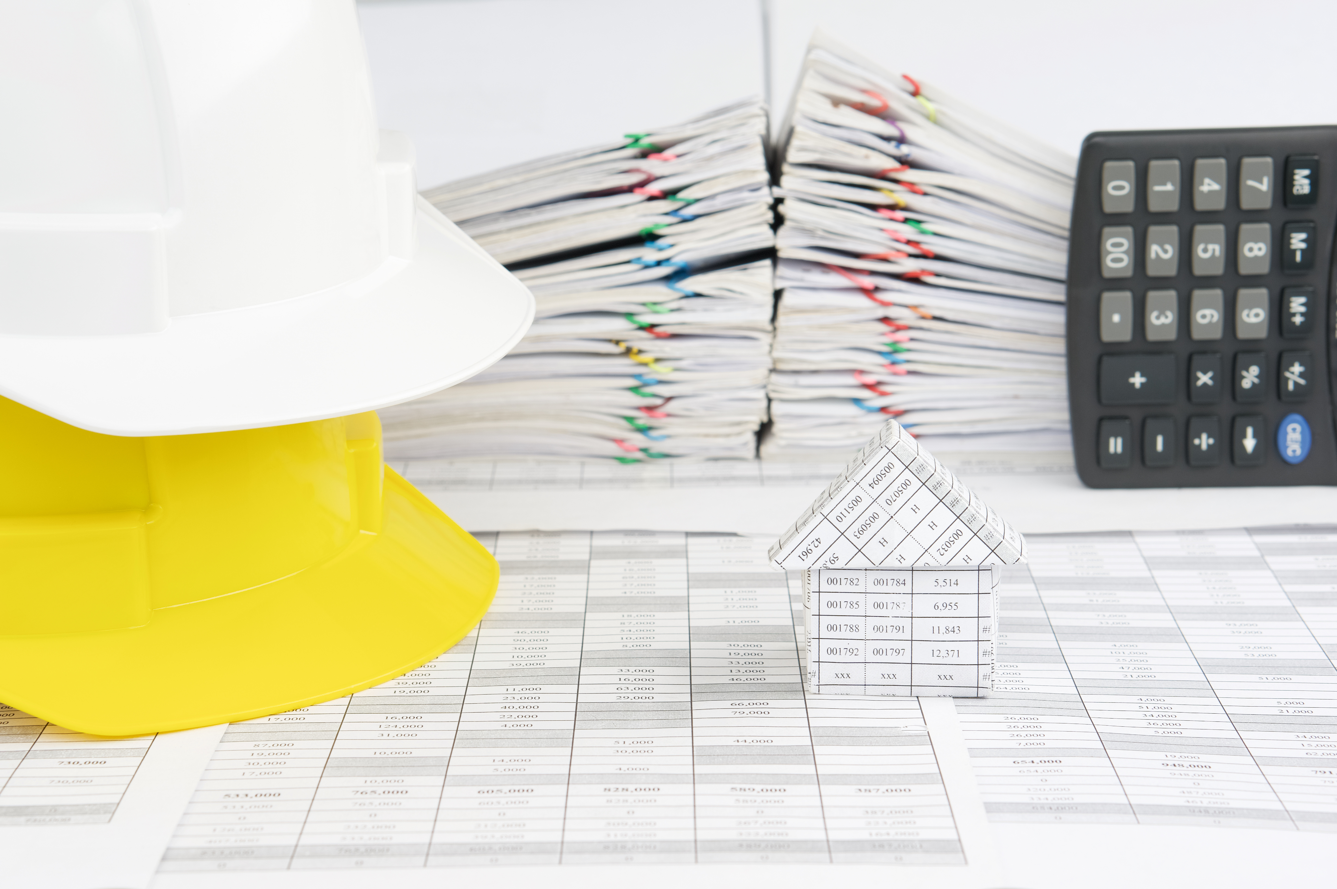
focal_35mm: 75
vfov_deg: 18.1
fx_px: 2782
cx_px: 668
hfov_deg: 27.0
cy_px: 444
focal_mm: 50
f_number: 8
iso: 100
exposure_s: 1/125
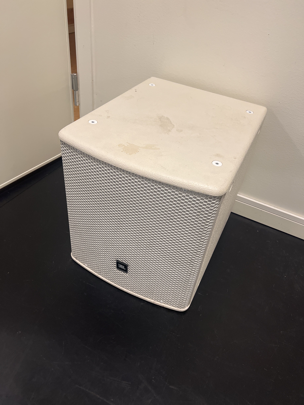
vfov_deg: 67.3
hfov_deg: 53.1
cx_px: 152
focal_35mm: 26
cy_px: 202
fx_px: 304
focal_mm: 5.7
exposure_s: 1/50
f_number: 1.5
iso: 160
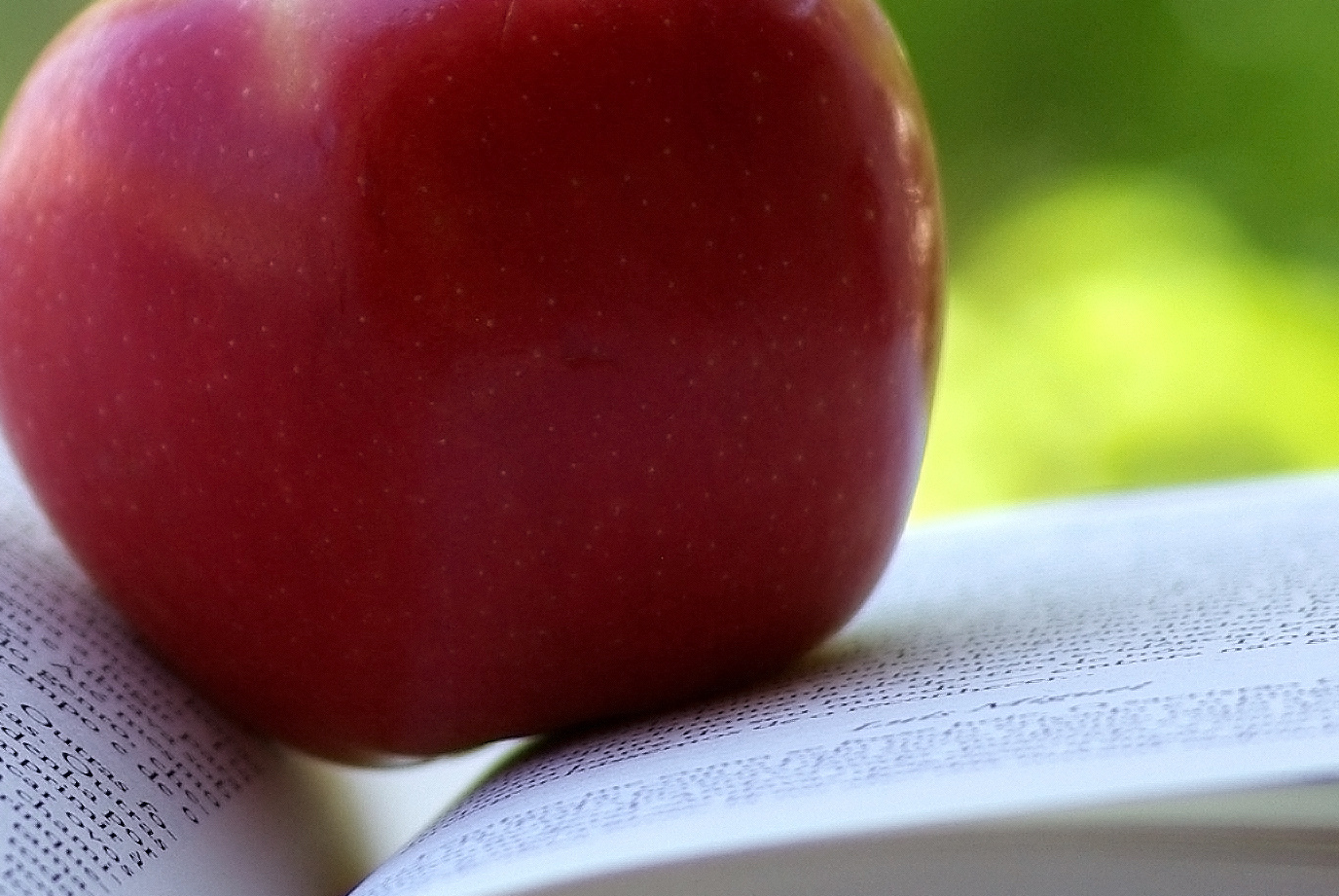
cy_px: 265
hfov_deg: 4.9
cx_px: -68
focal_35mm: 422
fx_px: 15714
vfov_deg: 3.3
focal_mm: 100
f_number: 4
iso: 100
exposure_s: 1/250
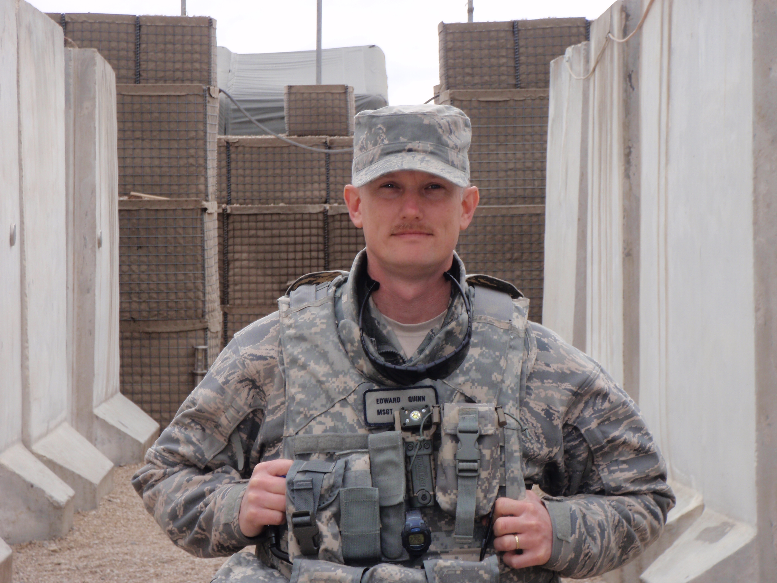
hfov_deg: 19.3
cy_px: 292
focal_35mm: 102
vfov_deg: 14.5
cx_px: 388
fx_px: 2290
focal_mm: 18.2
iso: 64
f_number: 5.1
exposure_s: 1/200
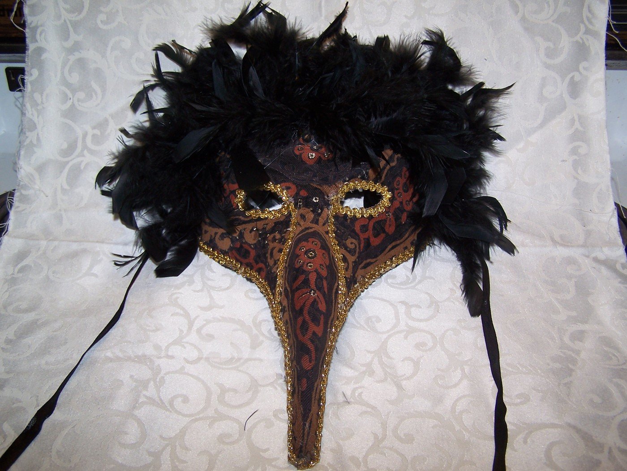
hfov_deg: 49.0
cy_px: 236
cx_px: 314
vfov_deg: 37.7
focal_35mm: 38
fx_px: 688
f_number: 2.8
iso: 80
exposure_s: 1/60
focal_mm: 6.3
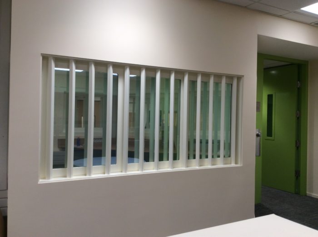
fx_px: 294
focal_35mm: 32
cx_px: 159
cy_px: 118
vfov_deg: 44.1
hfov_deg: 56.9
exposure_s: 1/33
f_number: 2.4
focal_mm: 3.3
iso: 32
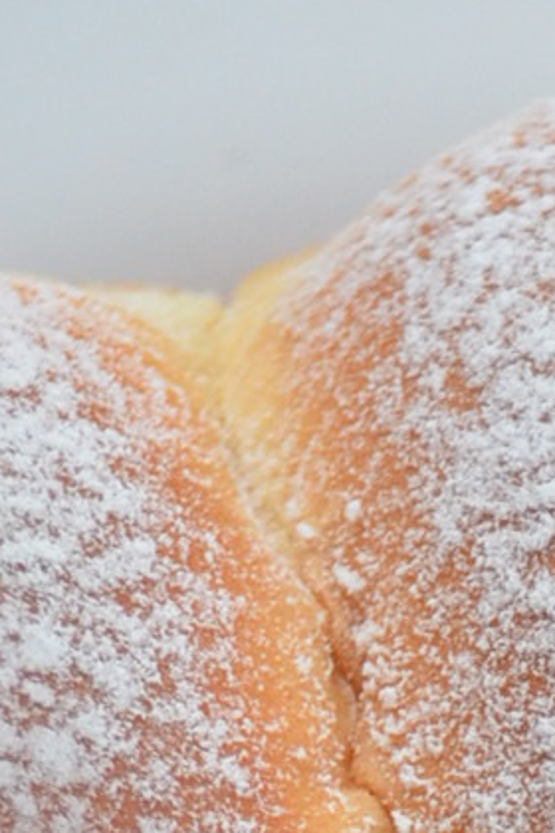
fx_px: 5688
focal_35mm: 246
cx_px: 1138
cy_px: 1493
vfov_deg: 8.1
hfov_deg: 5.5
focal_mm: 28
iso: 1000
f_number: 4.5
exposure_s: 1/60
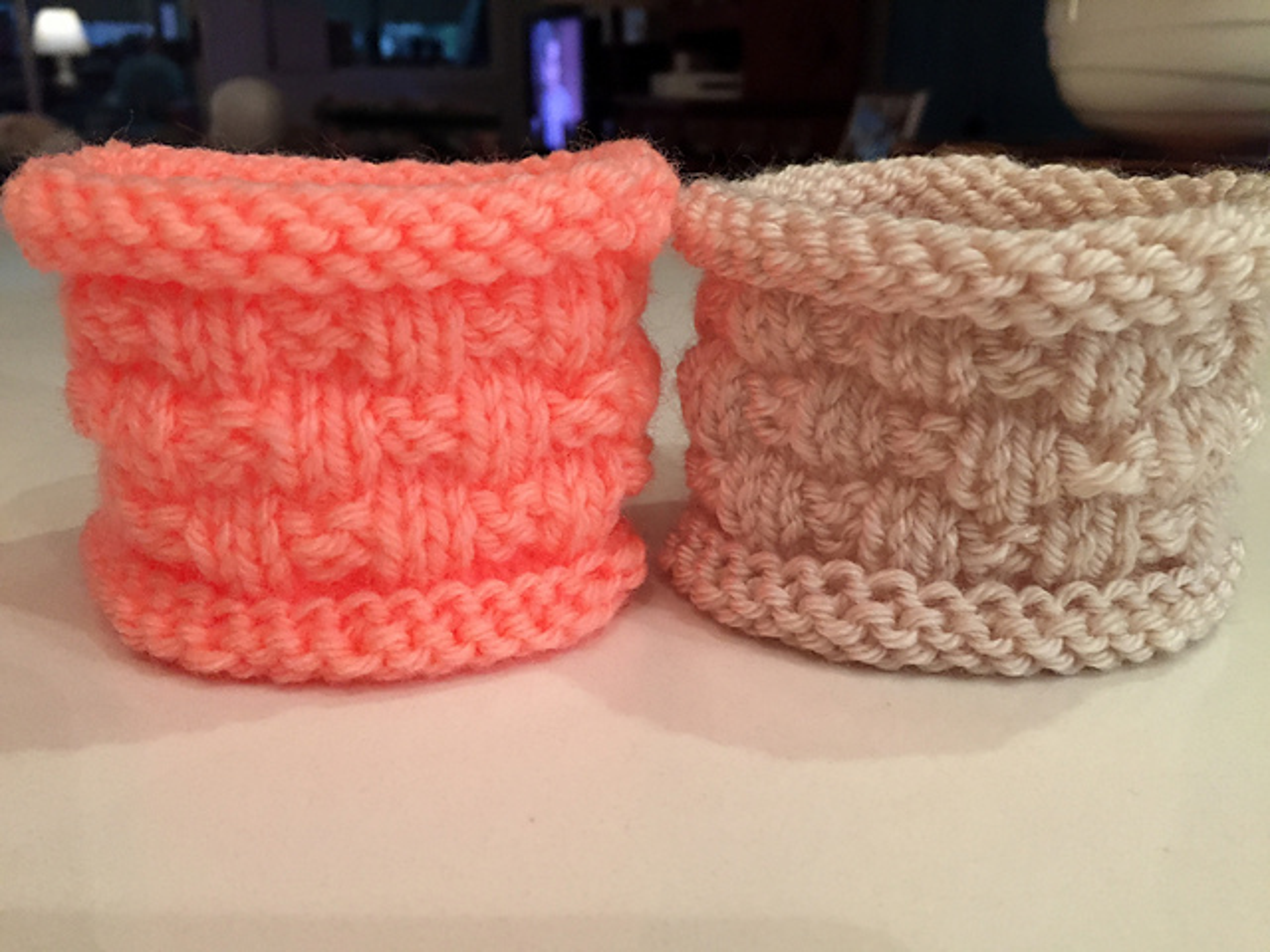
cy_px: 476
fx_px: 1064
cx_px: 635
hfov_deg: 61.7
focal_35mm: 29
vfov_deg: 48.2
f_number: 2.2
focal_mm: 4.15
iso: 200
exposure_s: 1/30
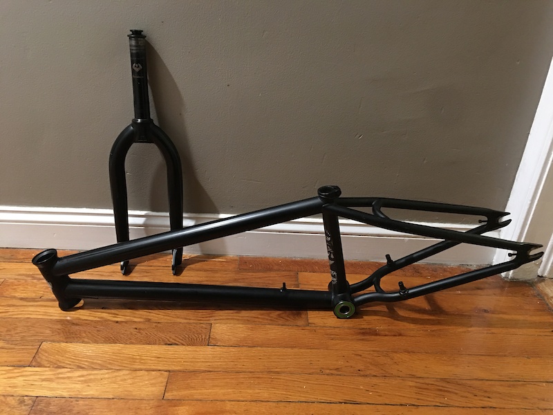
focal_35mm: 29
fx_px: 463
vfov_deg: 48.2
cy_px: 208
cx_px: 276
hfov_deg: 61.7
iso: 125
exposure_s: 1/4
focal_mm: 4.15
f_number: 2.2
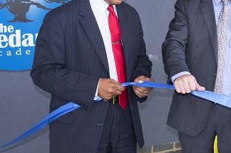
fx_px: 449
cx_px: 170
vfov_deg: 19.3
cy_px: 42
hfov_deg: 28.5
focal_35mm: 70
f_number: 3.8
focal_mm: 22
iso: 800
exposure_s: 1/30
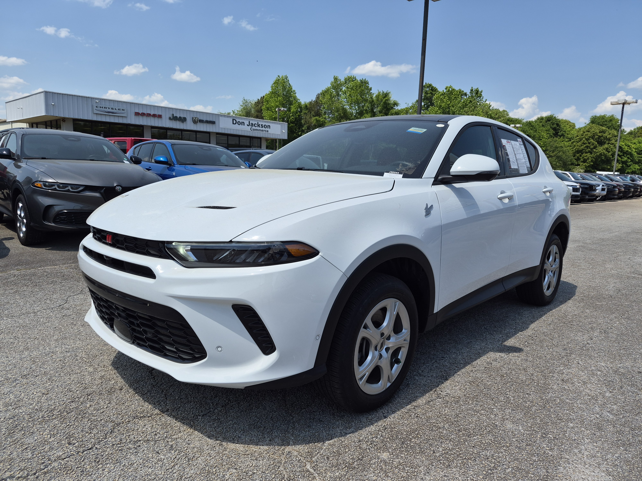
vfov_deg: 58.9
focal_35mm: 23
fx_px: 427
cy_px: 240
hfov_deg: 73.9
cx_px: 321
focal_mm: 5.4
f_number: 1.8
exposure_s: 1/6960
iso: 80
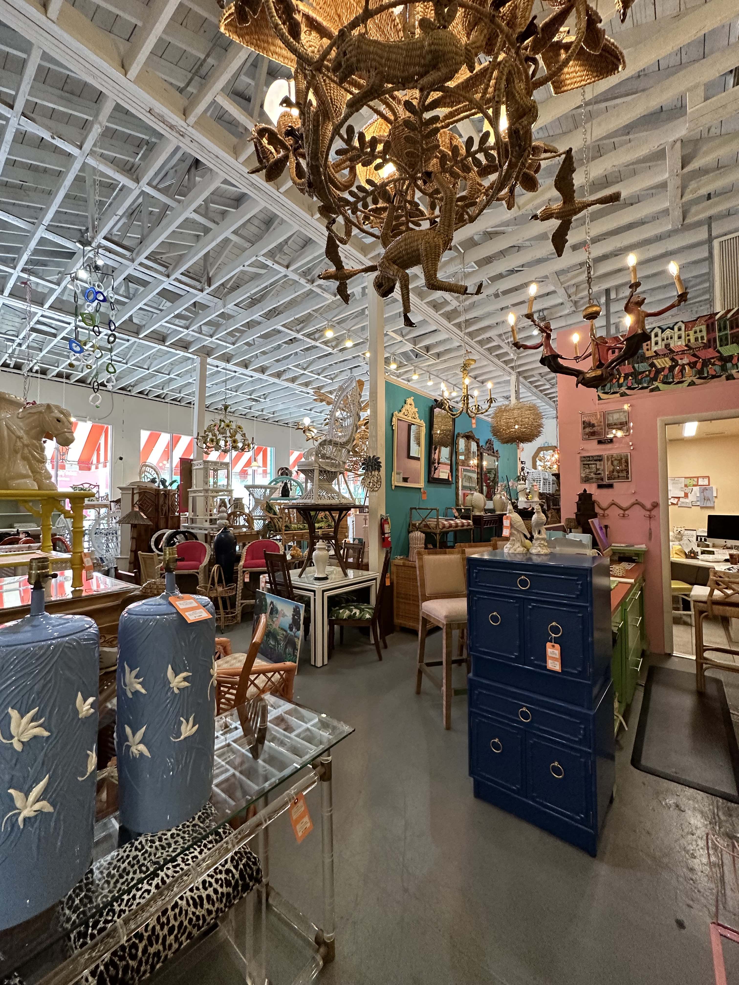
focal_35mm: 14
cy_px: 492
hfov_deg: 85.7
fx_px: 399
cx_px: 370
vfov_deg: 102.1
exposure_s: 1/120
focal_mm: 2.22
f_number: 2.2
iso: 320
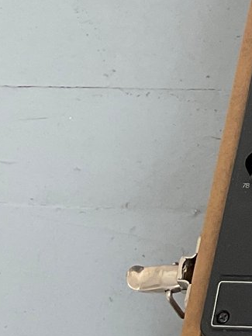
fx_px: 1300
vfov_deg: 14.0
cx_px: 565
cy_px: -133
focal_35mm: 134
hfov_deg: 10.0
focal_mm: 3
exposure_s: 1/122
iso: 50
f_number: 1.8
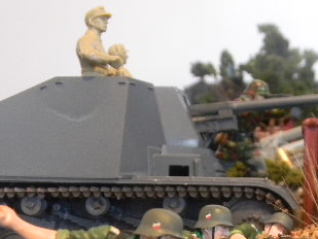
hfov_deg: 32.3
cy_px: 220
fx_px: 533
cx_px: 254
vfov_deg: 24.4
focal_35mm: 58
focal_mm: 5
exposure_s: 1/5.8
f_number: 3.5
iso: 400
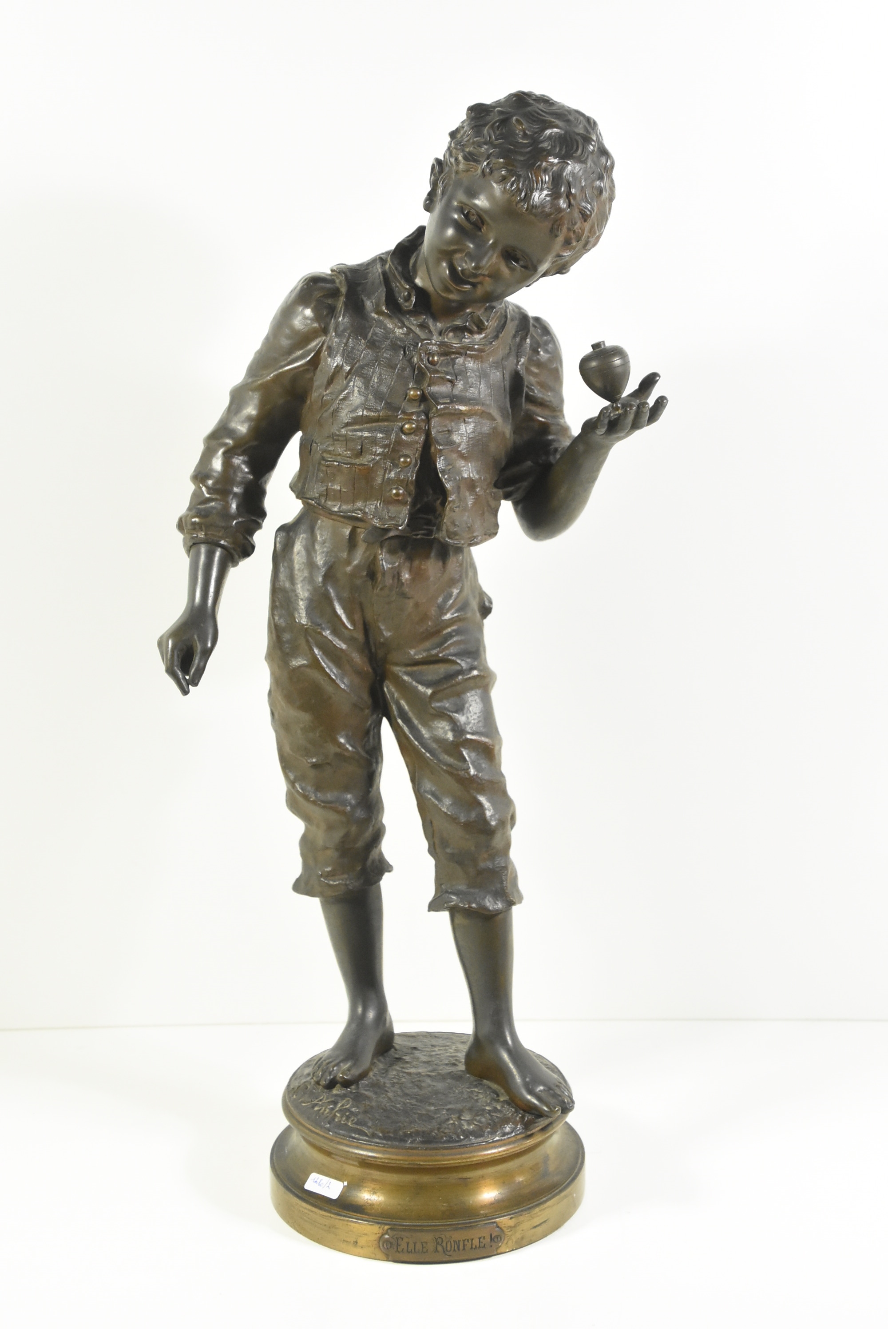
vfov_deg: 35.0
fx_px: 2105
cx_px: 444
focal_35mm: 57
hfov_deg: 23.8
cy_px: 664
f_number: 5
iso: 3200
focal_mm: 38
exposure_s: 1/320
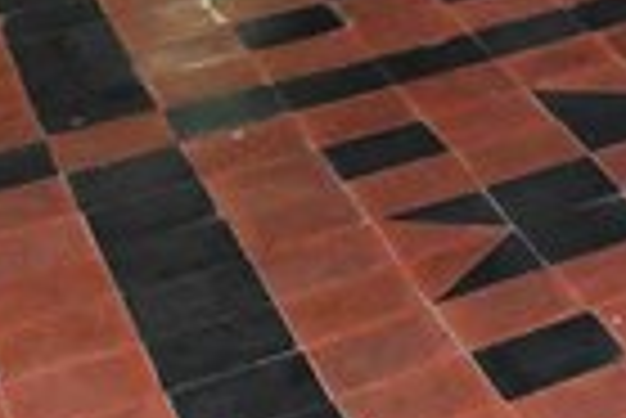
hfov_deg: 11.7
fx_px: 1793
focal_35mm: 103
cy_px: -1076
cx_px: 1824
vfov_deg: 8.8
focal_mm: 14
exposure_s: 1/60
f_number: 8
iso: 3200
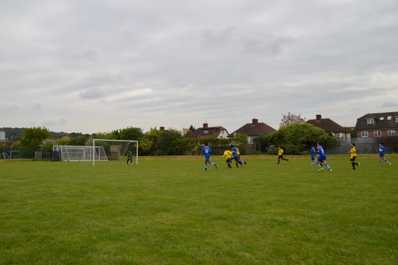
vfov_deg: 39.9
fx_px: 364
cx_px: 199
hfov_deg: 57.3
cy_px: 132
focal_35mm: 33
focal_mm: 22
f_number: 7.1
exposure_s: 1/2000
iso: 400
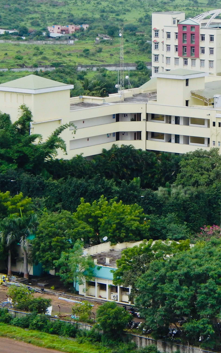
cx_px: 228
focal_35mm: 150
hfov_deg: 8.7
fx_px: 1446
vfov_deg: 13.9
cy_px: 156
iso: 125
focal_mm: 16.6
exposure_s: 1/800
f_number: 4.4
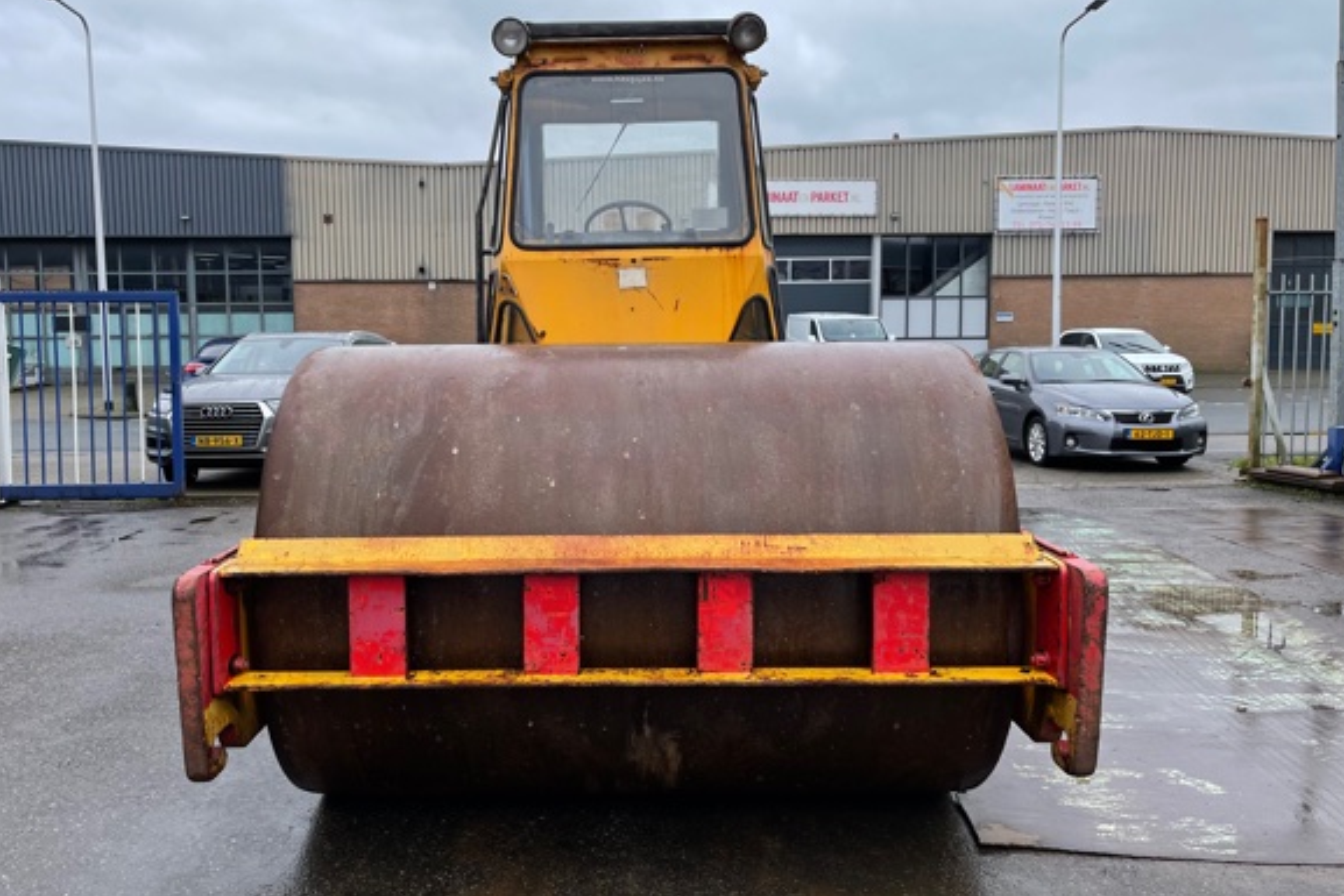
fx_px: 1120
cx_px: 629
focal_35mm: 30
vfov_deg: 43.6
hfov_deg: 61.9
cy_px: 414
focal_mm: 5.1
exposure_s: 1/684
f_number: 1.6
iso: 32
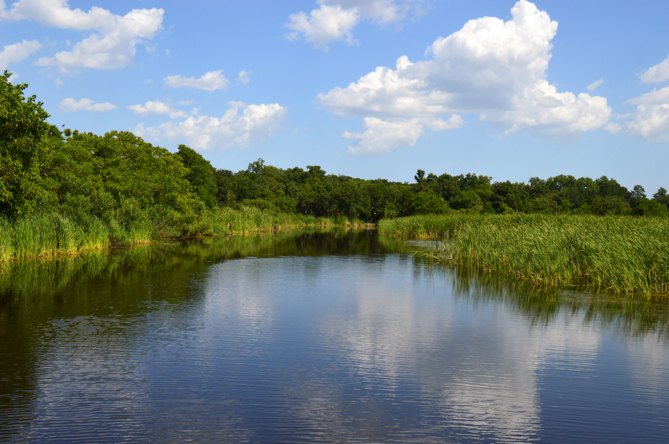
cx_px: 334
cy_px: 222
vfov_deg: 33.0
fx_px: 752
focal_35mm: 40
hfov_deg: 48.0
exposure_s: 1/500
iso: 360
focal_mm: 27
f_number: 11
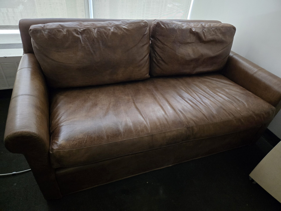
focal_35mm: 23
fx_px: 187
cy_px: 106
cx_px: 140
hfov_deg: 73.9
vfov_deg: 58.9
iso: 1600
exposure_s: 1/60
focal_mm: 5.4
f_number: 1.8
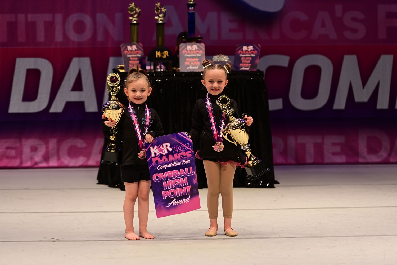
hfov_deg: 12.1
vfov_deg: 8.1
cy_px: 132
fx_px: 1875
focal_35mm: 170
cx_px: 198
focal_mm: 170
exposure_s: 1/640
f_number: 4
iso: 1600
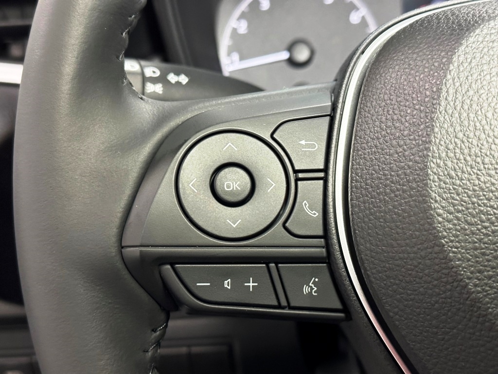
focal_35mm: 48
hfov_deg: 39.7
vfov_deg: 30.3
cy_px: 187
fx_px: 691
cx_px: 249
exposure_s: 1/30
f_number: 1.78
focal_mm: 6.86
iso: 500
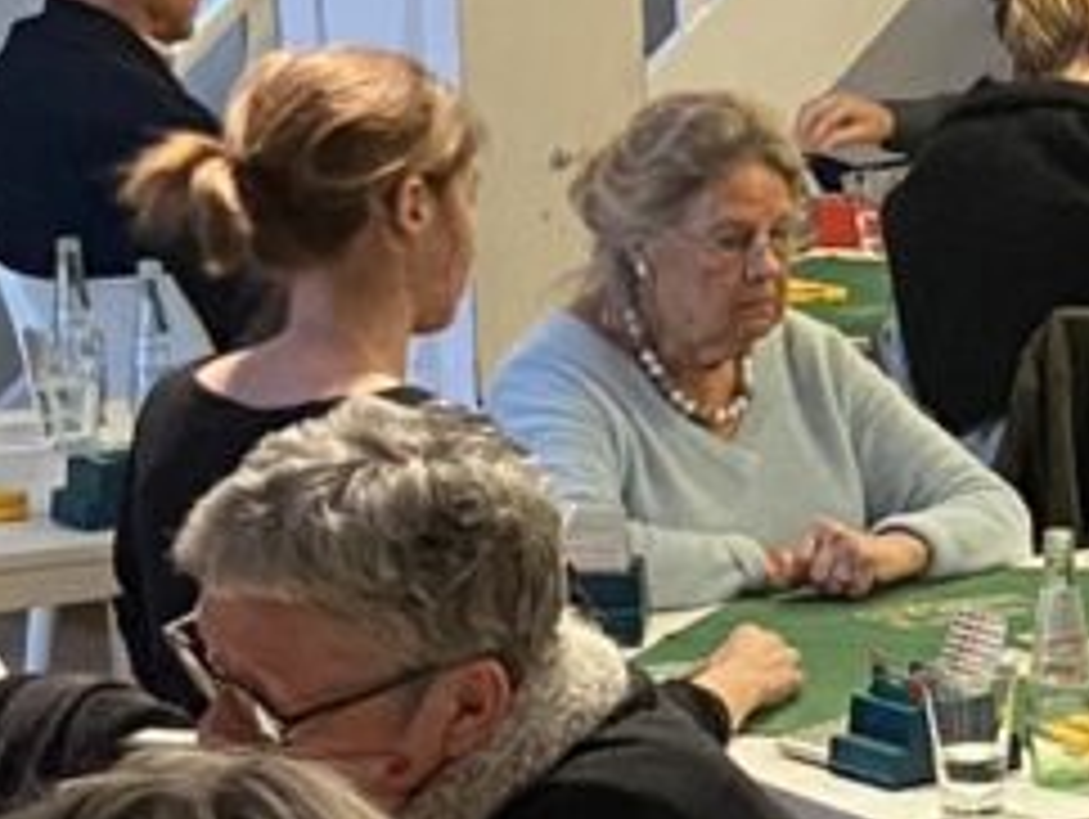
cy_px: 900
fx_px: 5196
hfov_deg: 11.3
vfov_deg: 8.9
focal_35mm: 165
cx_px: 1845
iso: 400
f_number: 1.8
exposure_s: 1/50
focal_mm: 4.25
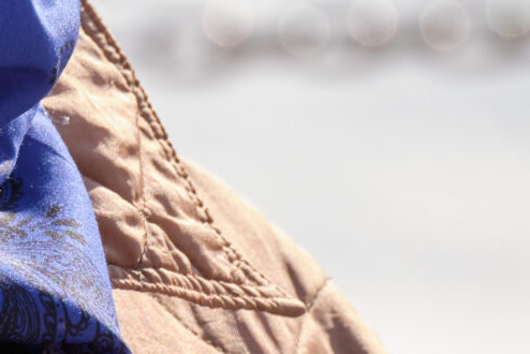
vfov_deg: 0.7
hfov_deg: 1.1
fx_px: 28827
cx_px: -177
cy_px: -199
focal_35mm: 1957
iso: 400
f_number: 5.6
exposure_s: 1/800
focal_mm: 252.1
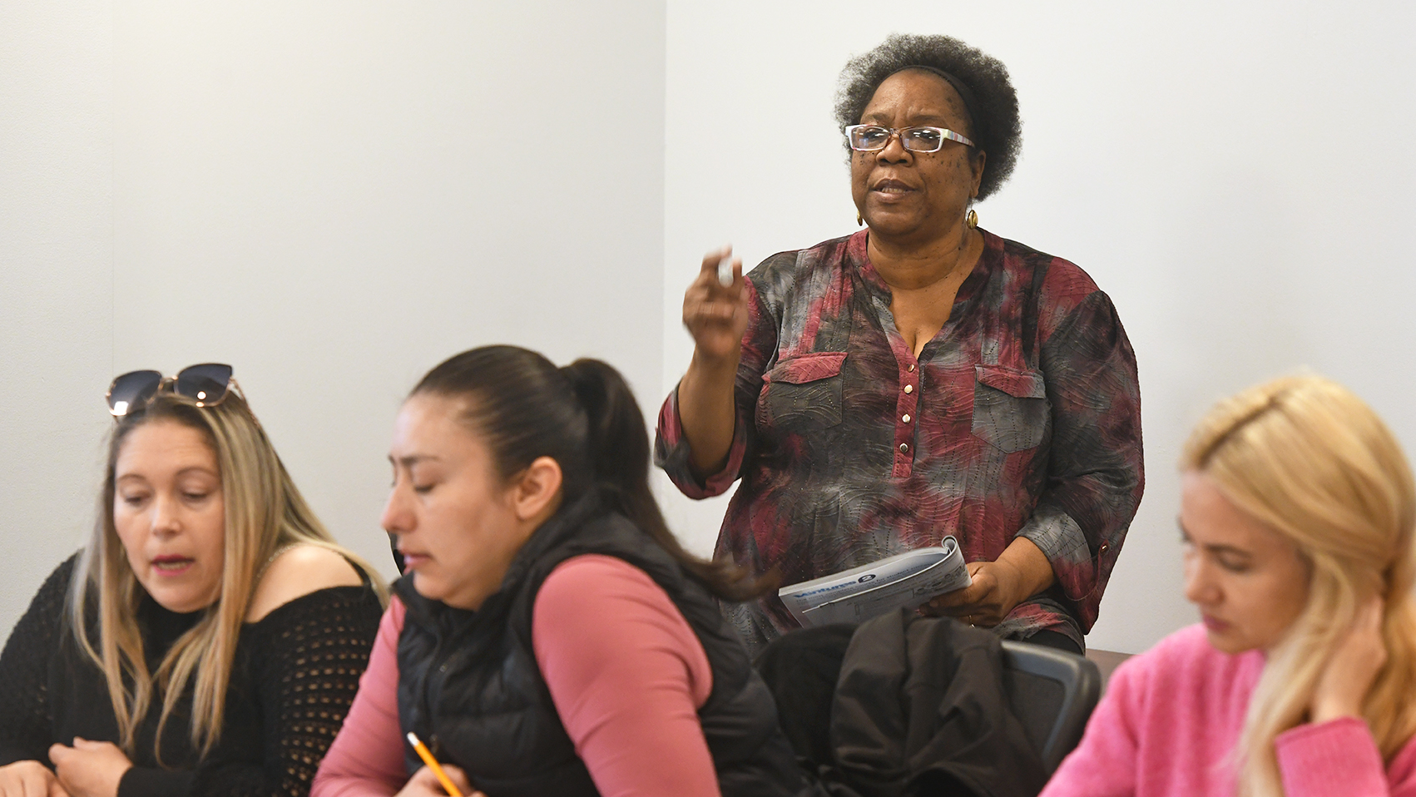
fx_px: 6008
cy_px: 437
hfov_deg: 13.4
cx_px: 754
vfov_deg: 7.6
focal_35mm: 160
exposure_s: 1/80
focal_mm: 130
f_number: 5.6
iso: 1600
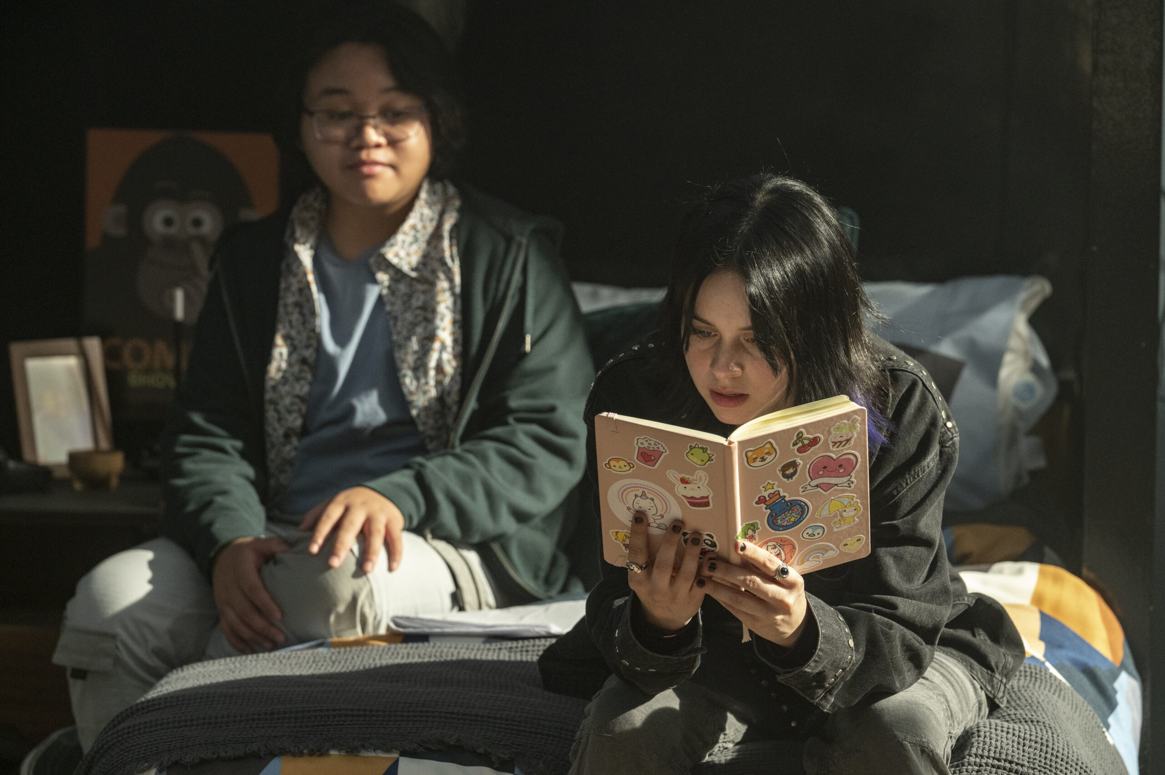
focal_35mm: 170
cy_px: 388
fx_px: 5497
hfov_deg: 12.1
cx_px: 582
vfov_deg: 8.1
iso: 3200
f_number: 5.6
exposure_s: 1/125
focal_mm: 170
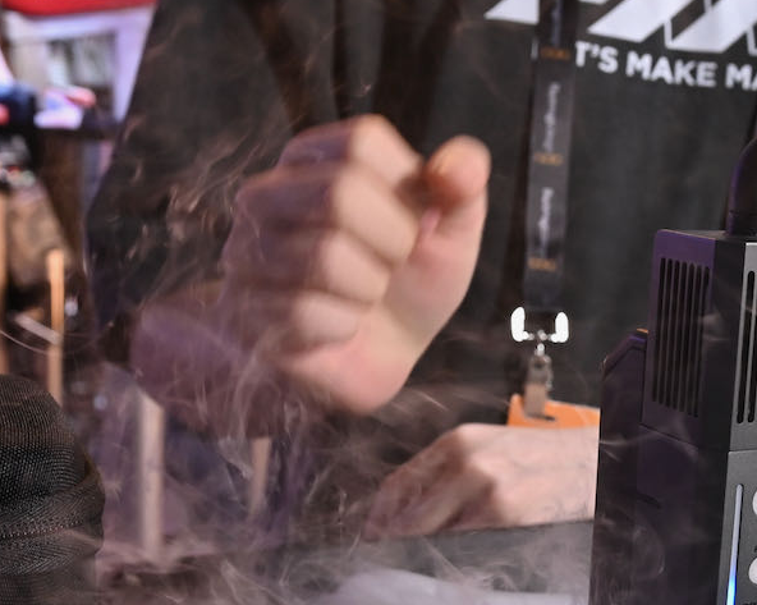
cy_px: 395
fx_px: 1500
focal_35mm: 67
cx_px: 586
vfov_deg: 22.7
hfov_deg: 27.8
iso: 1600
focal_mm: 22
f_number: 5.6
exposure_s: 1/80
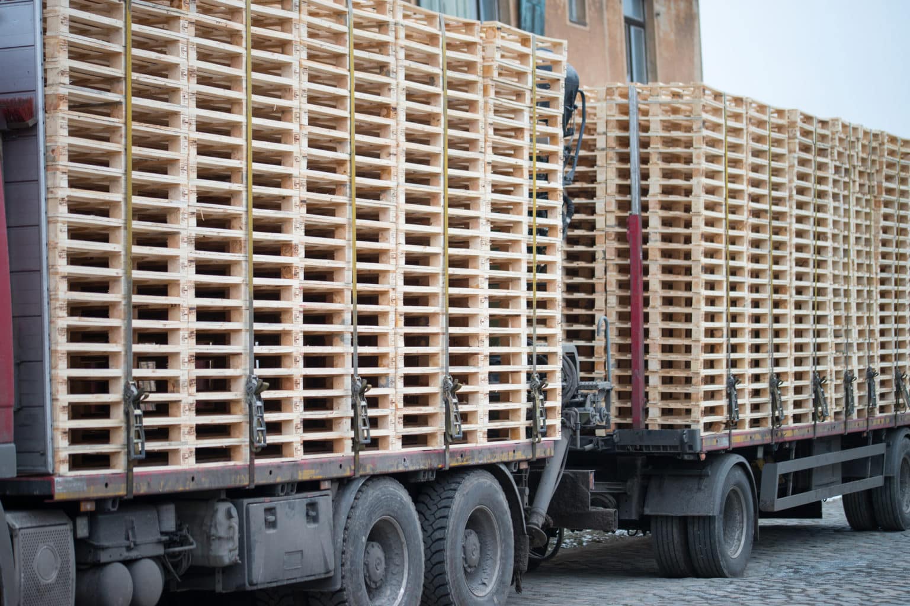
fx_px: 2654
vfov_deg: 13.0
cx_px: 455
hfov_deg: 19.5
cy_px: 303
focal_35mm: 105
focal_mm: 105
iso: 200
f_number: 2.8
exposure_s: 1/100
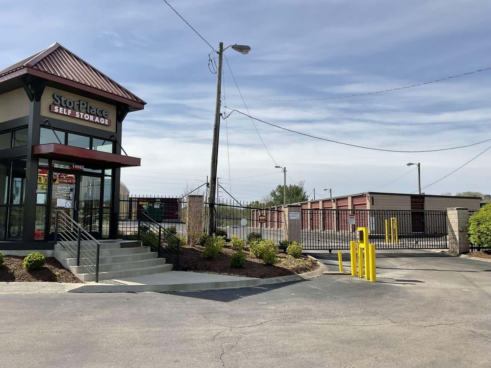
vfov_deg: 48.2
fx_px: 411
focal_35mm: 29
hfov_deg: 61.7
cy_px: 184
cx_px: 246
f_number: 1.8
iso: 16
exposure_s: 1/2959
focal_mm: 3
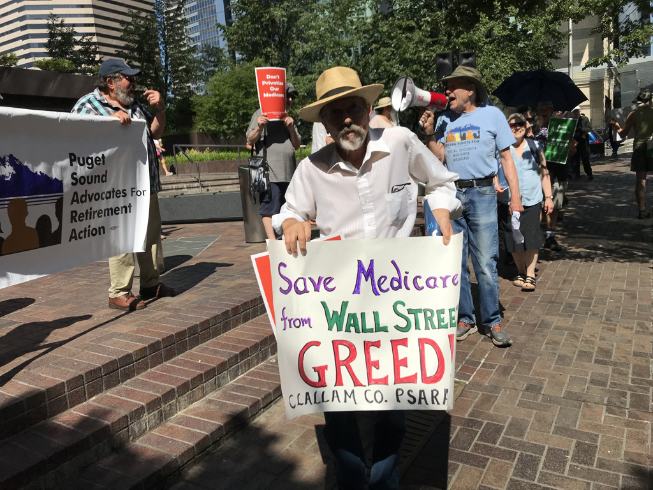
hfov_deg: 63.4
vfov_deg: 49.7
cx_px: 326
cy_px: 245
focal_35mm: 28
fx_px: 528
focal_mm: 3.99
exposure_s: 1/4566
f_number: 1.8
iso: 20
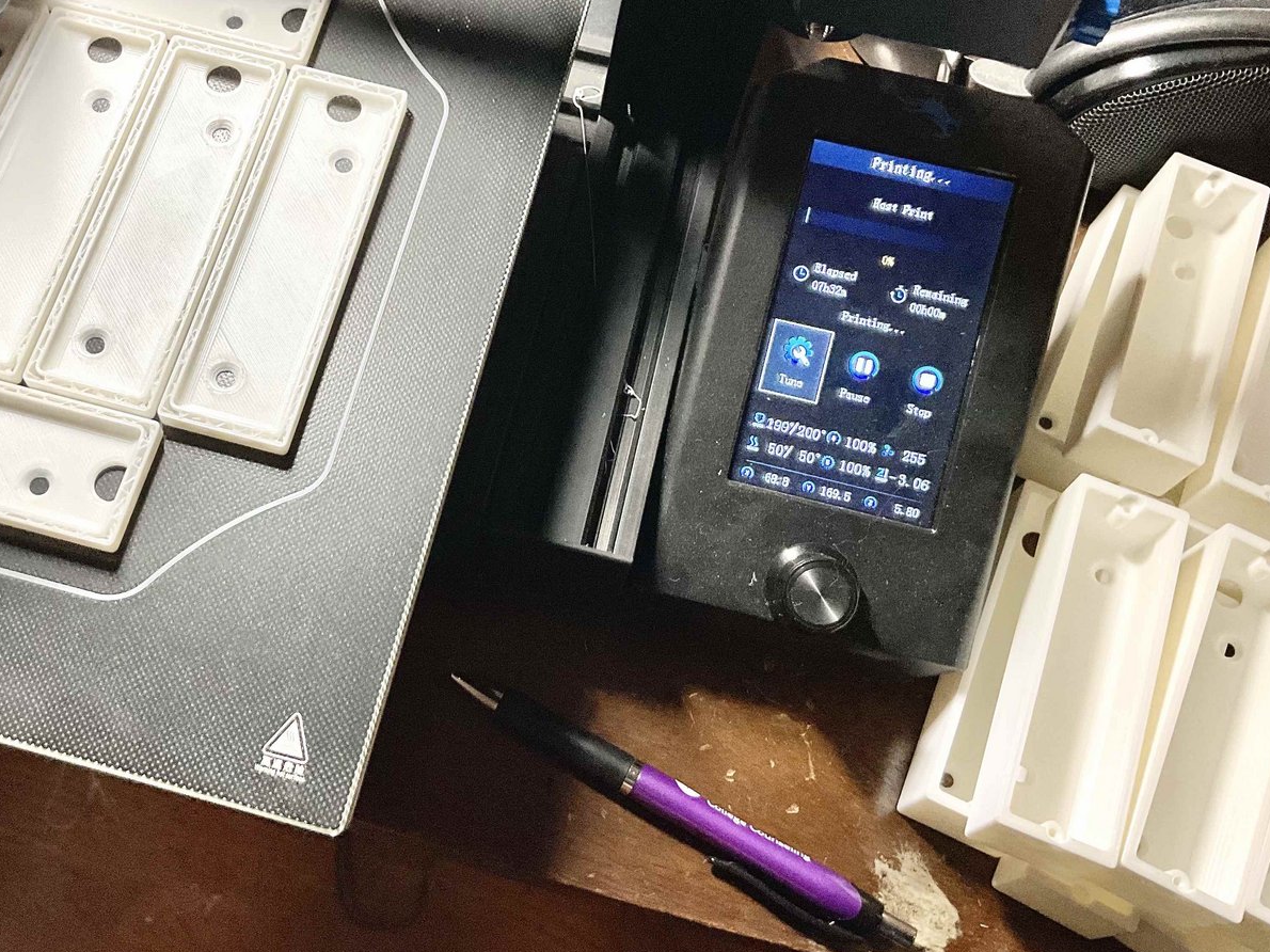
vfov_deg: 36.7
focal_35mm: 39
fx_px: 1431
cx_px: 474
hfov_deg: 47.4
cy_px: 401
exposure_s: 1/60
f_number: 1.8
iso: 64
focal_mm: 3
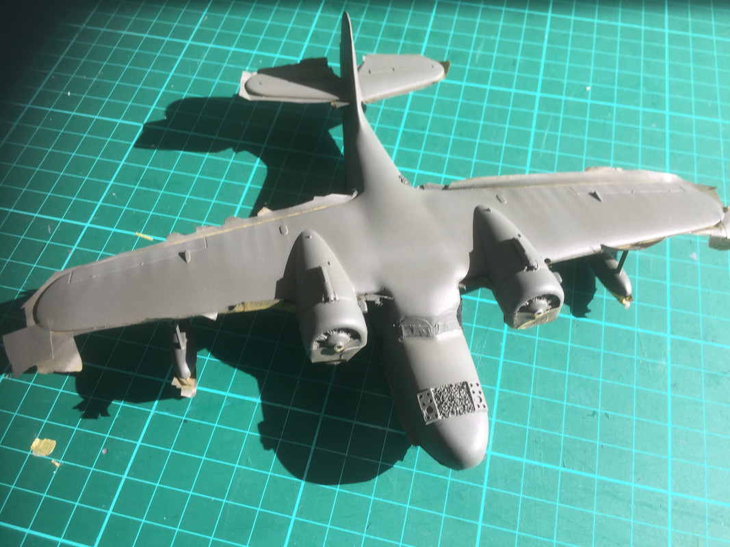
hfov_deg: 61.7
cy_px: 274
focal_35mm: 29
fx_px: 611
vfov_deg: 48.2
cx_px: 365
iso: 32
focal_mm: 4.15
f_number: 2.2
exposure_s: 1/115
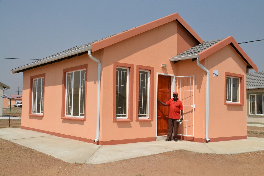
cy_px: 88
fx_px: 275
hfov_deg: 51.3
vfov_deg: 35.5
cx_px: 132
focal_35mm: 38
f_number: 14
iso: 3200
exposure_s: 1/4000
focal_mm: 25
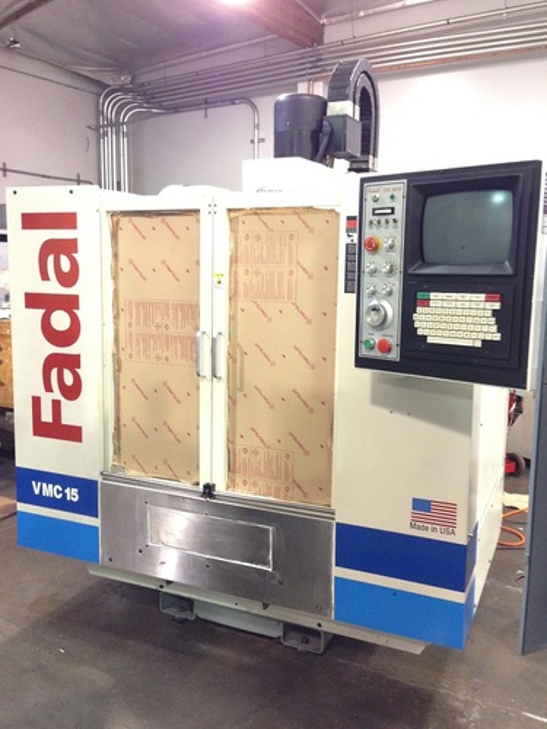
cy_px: 364
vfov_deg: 55.4
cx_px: 274
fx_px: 695
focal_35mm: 33
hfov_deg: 42.9
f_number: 2.4
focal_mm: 4.12
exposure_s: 1/20
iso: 200
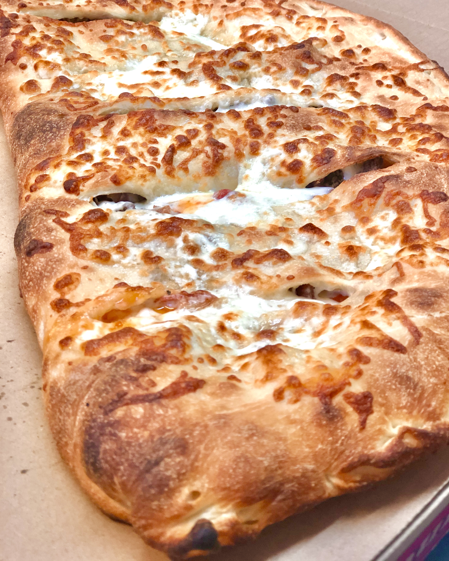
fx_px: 997
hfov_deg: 25.4
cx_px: 226
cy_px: 259
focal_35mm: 60
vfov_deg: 31.4
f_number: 2.8
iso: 125
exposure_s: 1/30
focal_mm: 6.6
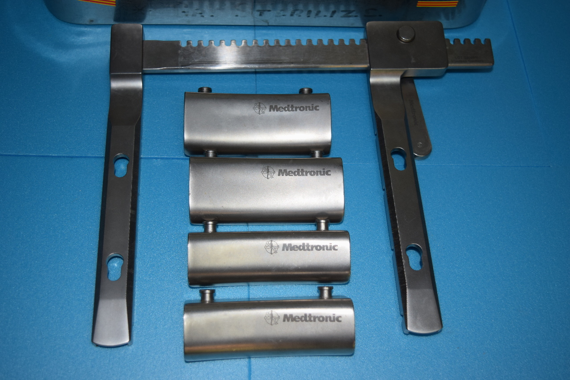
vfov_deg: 29.9
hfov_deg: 43.6
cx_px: 285
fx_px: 712
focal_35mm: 45
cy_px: 190
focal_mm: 30
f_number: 5
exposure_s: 1/100
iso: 320
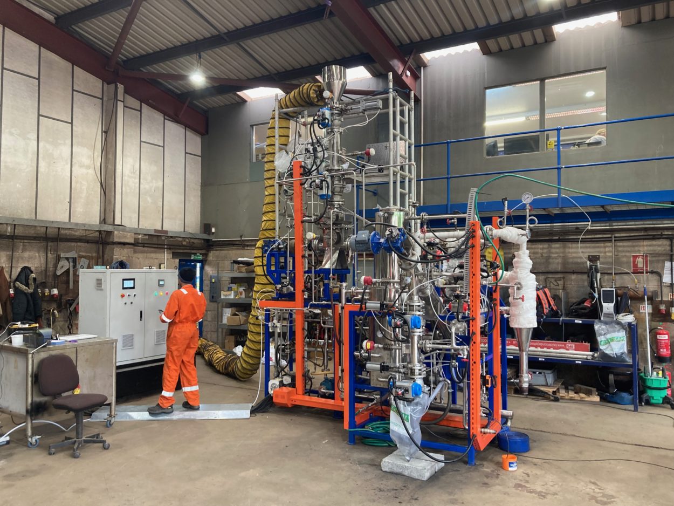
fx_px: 545
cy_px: 253
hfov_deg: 63.4
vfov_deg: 49.8
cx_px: 337
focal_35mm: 28
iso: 80
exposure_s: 1/50
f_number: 1.8
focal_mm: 3.99
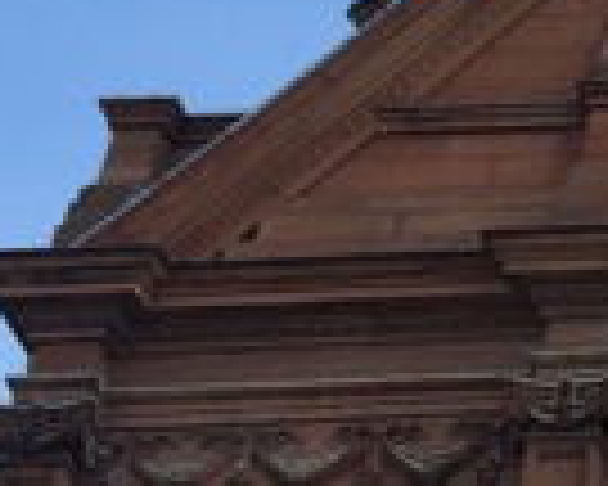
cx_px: 1144
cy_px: -32
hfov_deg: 12.8
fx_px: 2411
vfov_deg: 11.4
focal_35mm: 134
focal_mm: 4.15
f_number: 2.2
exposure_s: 1/1244
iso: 32
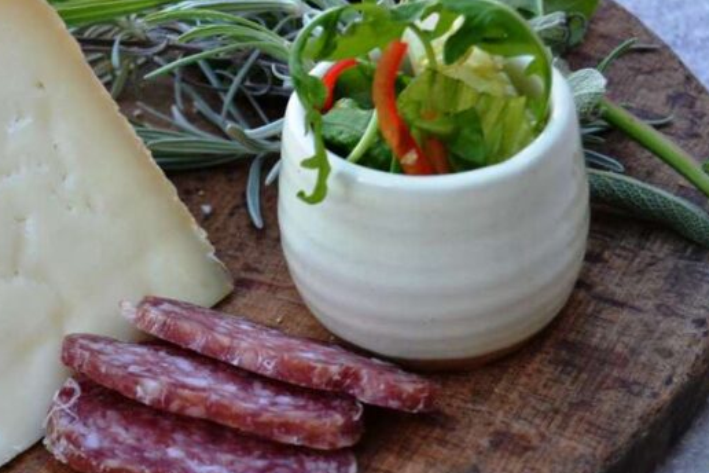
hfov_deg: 16.6
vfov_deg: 11.2
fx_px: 2417
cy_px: 197
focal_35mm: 123
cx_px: 201
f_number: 5.6
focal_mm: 55
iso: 720
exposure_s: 1/60
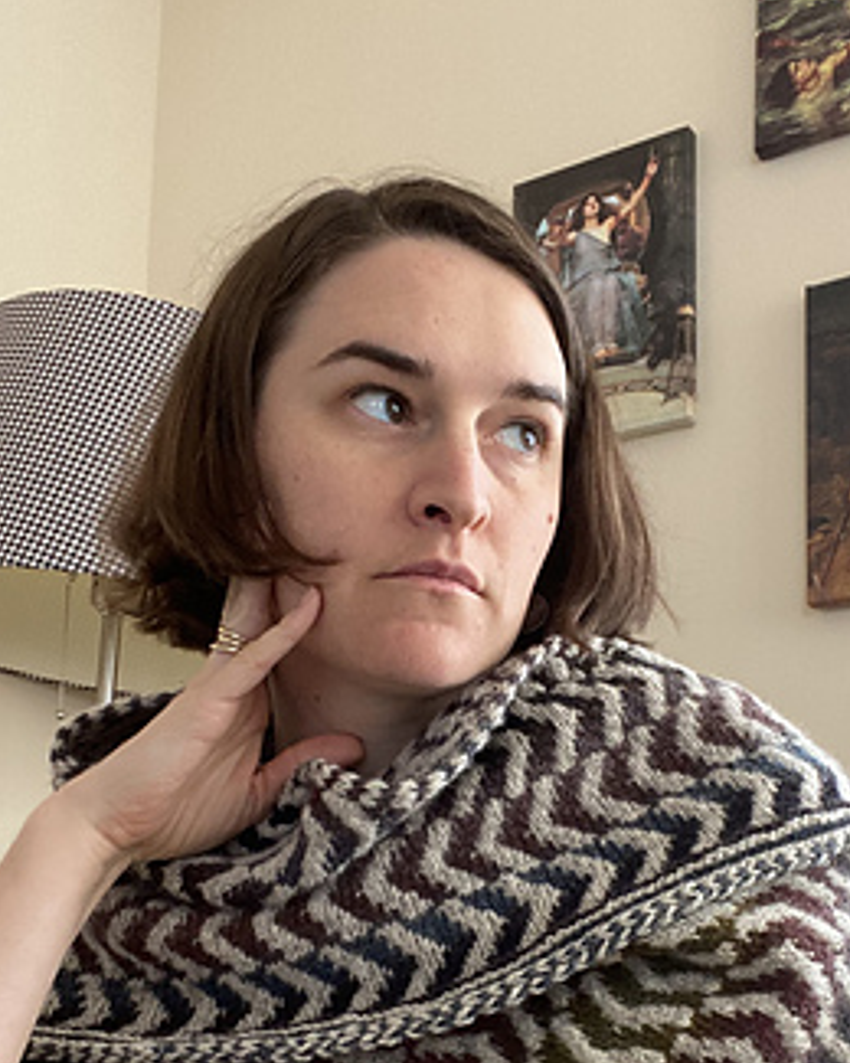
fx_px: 1415
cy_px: 746
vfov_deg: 40.4
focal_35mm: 45
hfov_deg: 33.3
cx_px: 531
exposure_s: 1/55
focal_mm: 2.71
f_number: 2.2
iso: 160
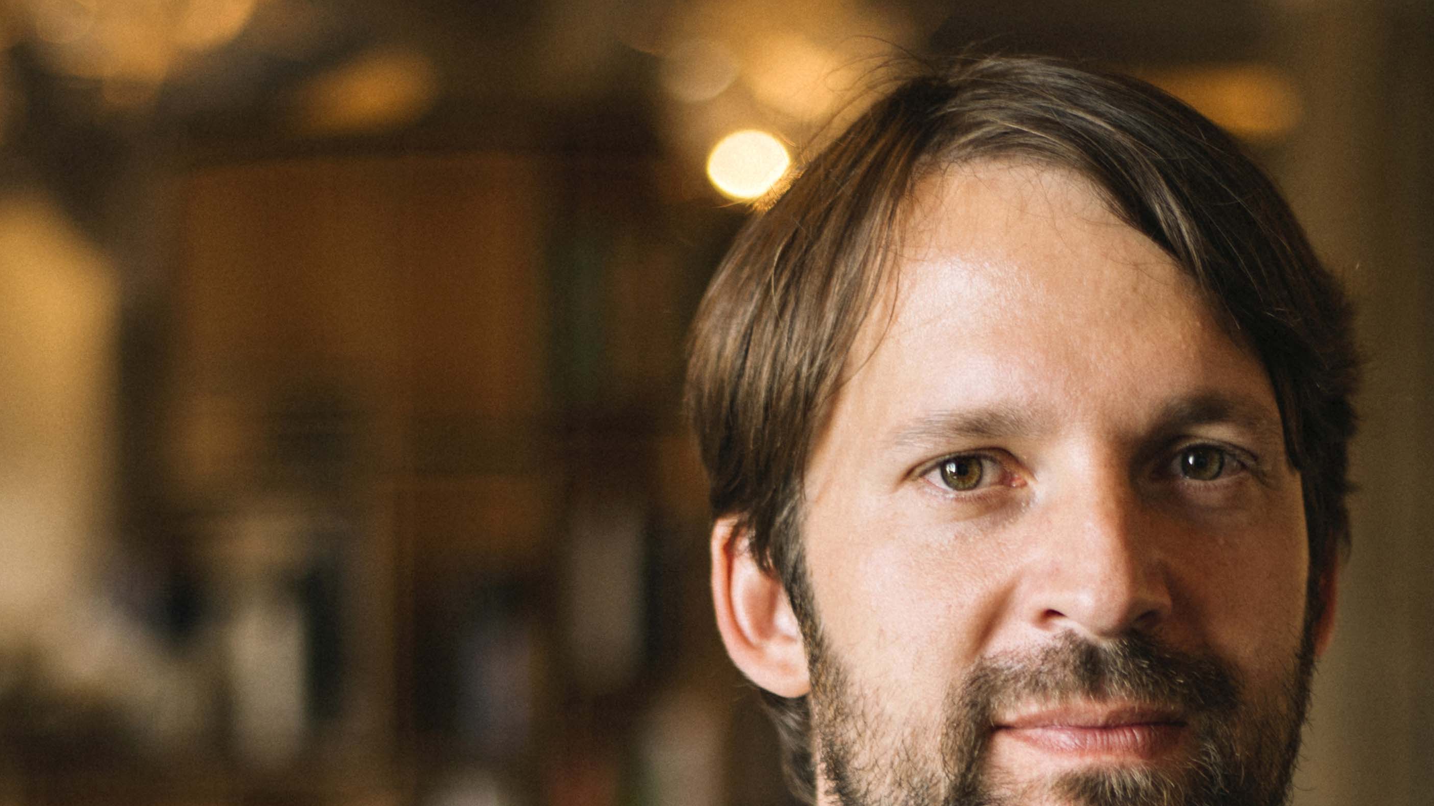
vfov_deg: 8.7
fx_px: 5171
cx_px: 930
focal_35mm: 136
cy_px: 1245
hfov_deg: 15.8
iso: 125
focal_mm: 50
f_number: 1.8
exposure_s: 1/100
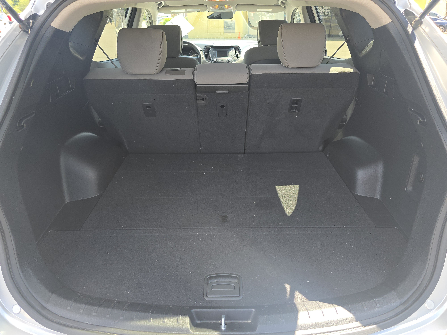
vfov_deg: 58.9
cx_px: 224
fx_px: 297
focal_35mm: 23
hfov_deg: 73.9
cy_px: 168
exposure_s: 1/180
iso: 40
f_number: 1.7
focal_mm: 6.3
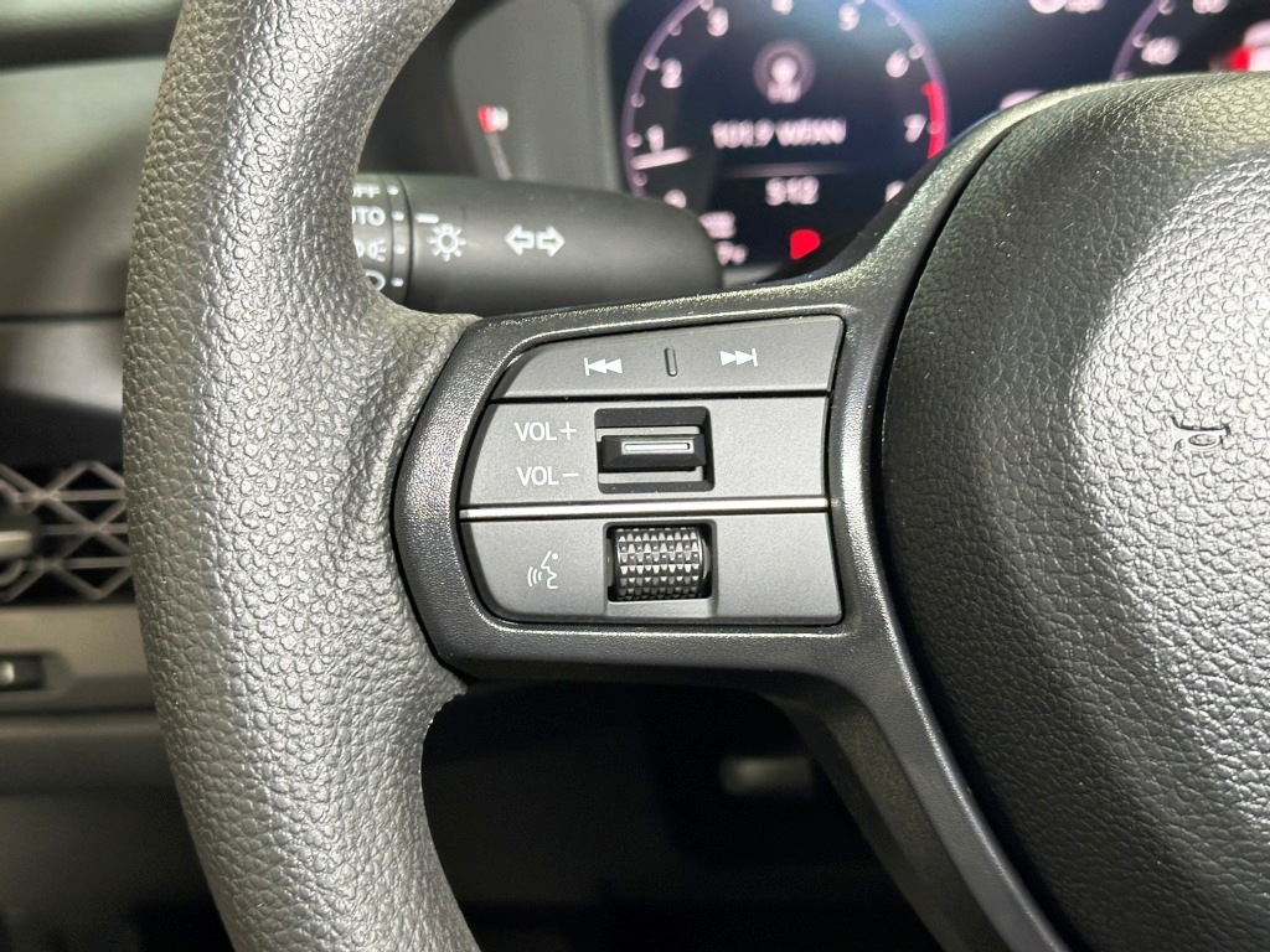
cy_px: 476
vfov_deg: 30.3
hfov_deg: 39.7
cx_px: 635
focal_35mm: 48
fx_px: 1761
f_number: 1.78
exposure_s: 1/40
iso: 400
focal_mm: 6.86
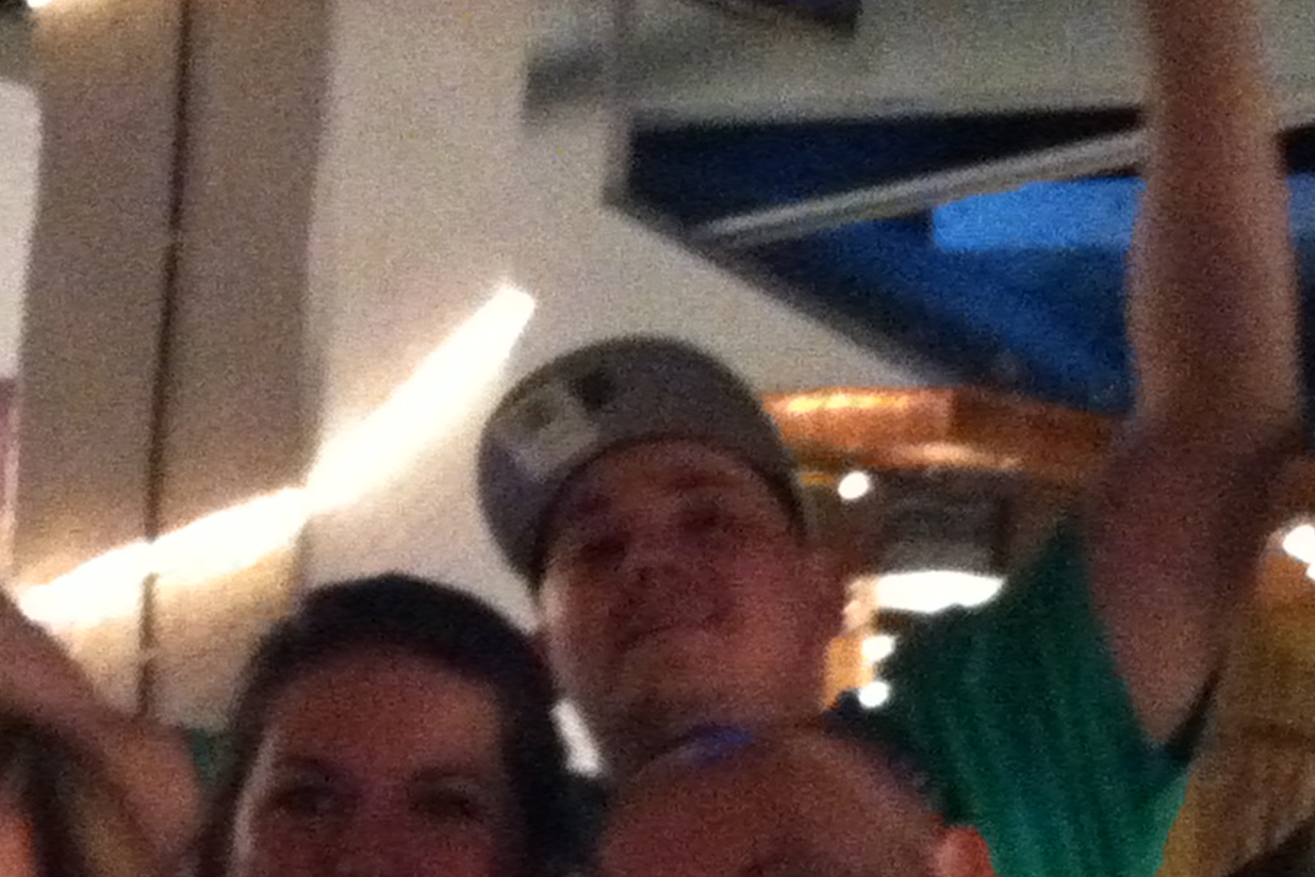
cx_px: 51
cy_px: 698
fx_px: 4640
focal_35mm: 127
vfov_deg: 10.8
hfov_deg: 15.9
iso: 1000
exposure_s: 1/15
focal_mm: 3.85
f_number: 2.8
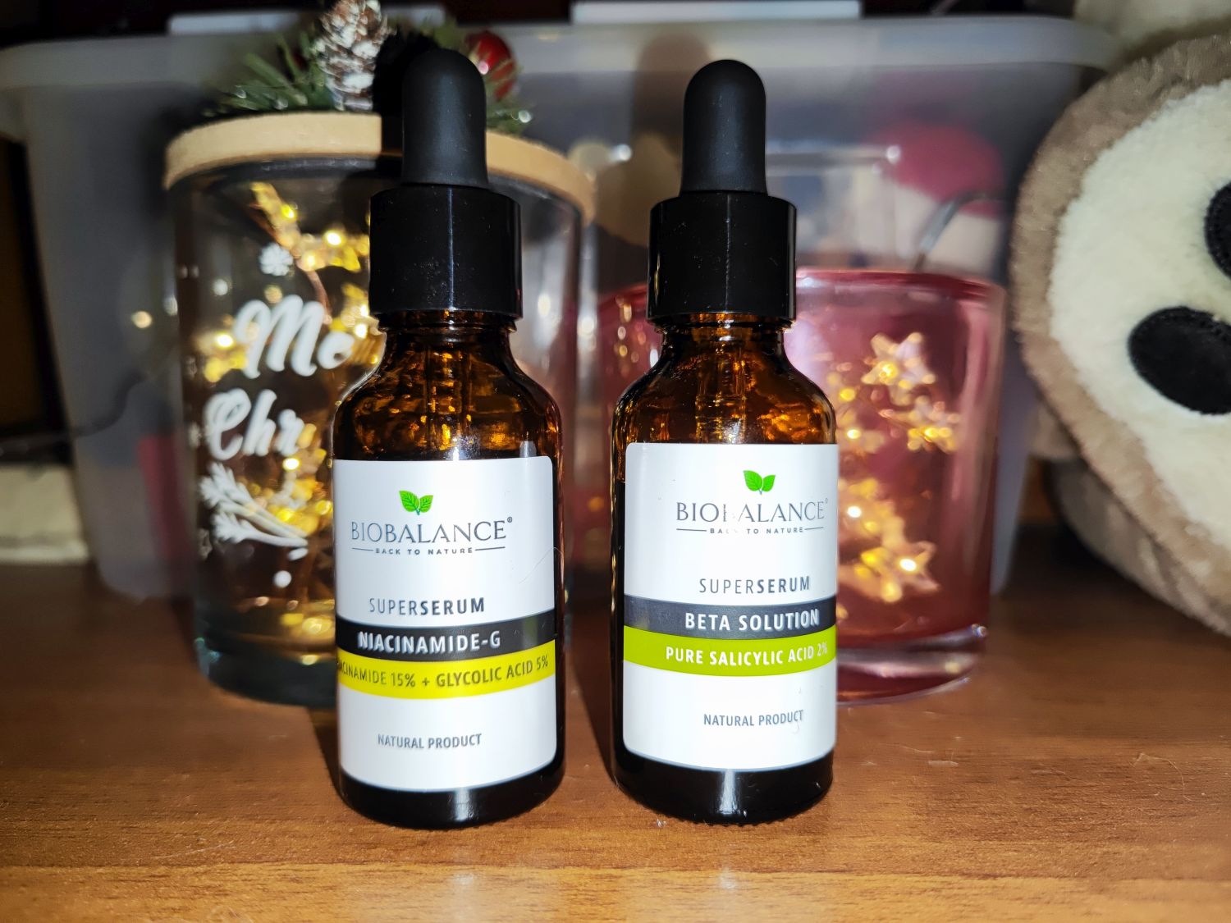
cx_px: 616
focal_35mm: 23
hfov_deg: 73.9
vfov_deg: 58.9
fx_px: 818
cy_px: 462
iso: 50
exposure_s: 1/100
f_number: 1.8
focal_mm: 5.4
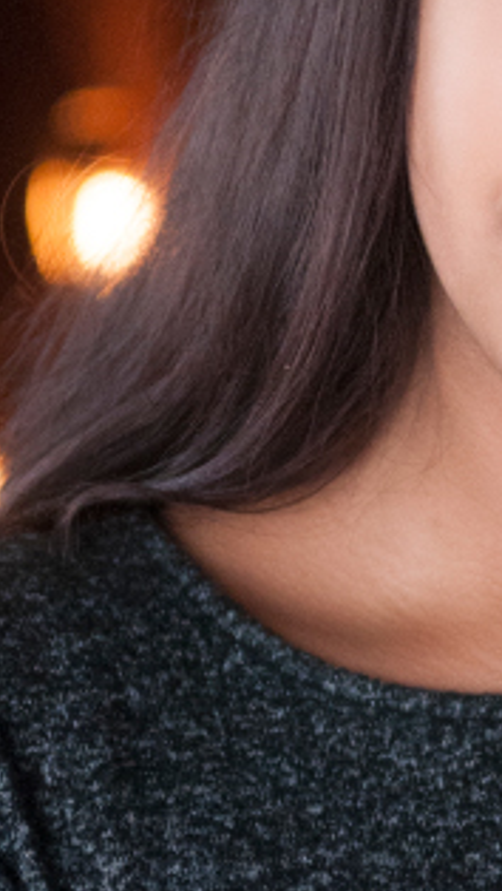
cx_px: 590
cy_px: 629
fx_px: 5634
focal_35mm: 238
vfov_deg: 9.0
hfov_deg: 5.1
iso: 1250
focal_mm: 55
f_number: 2.8
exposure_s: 1/640
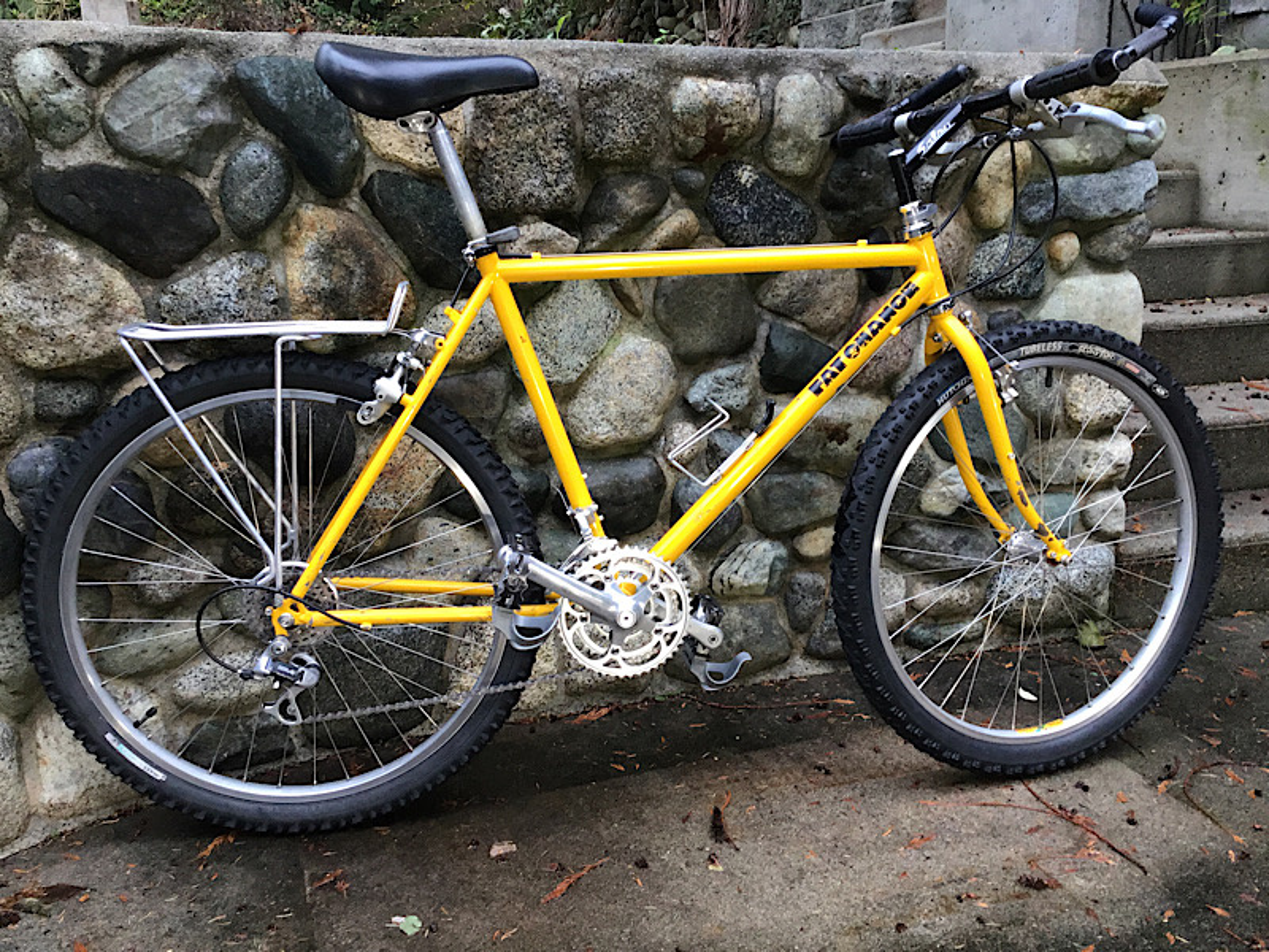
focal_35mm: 31
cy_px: 476
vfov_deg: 45.4
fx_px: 1136
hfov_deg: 58.4
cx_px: 634
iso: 125
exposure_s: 1/30
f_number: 2.4
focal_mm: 3.3
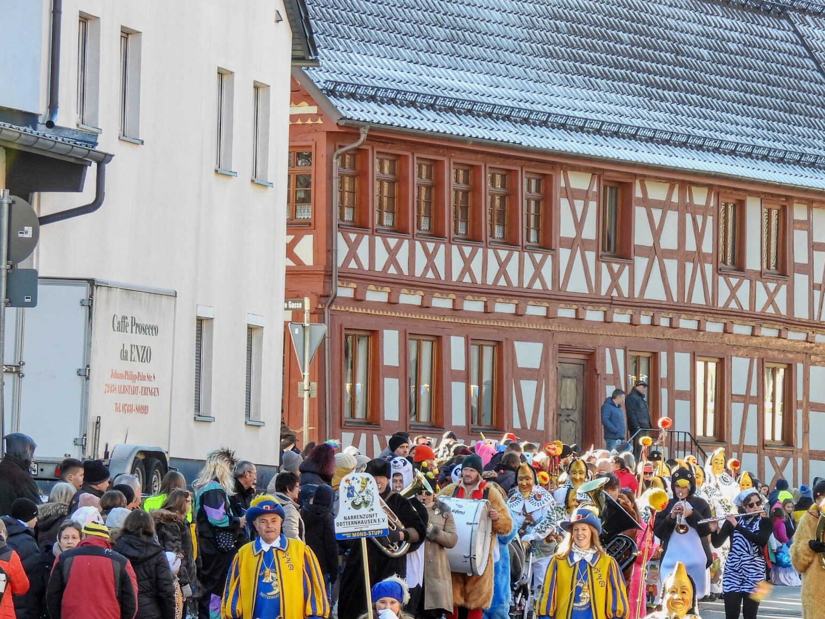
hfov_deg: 9.6
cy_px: 497
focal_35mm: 206
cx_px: 566
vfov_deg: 7.2
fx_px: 4910
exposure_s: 1/100
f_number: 4
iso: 100
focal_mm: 22.3
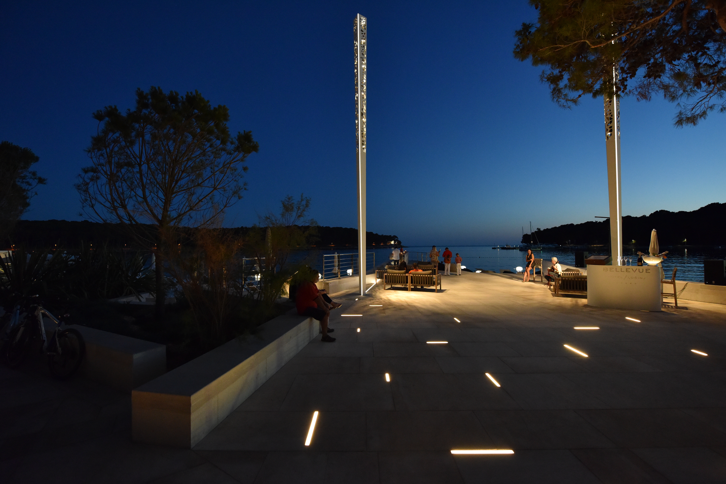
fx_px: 302
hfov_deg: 100.4
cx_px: 363
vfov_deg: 77.3
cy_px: 242
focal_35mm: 15
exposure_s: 1/50
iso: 4000
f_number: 3.5
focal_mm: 15
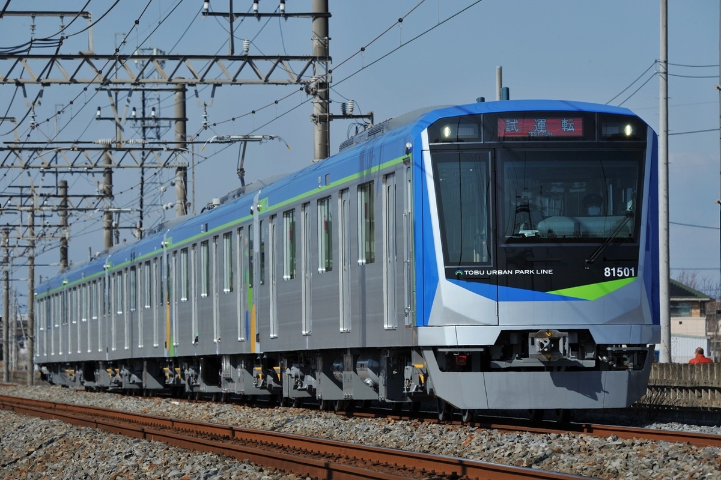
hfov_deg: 9.4
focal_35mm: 220
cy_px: 240
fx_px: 4404
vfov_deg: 6.2
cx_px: 360
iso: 250
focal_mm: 220
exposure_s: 1/800
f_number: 10
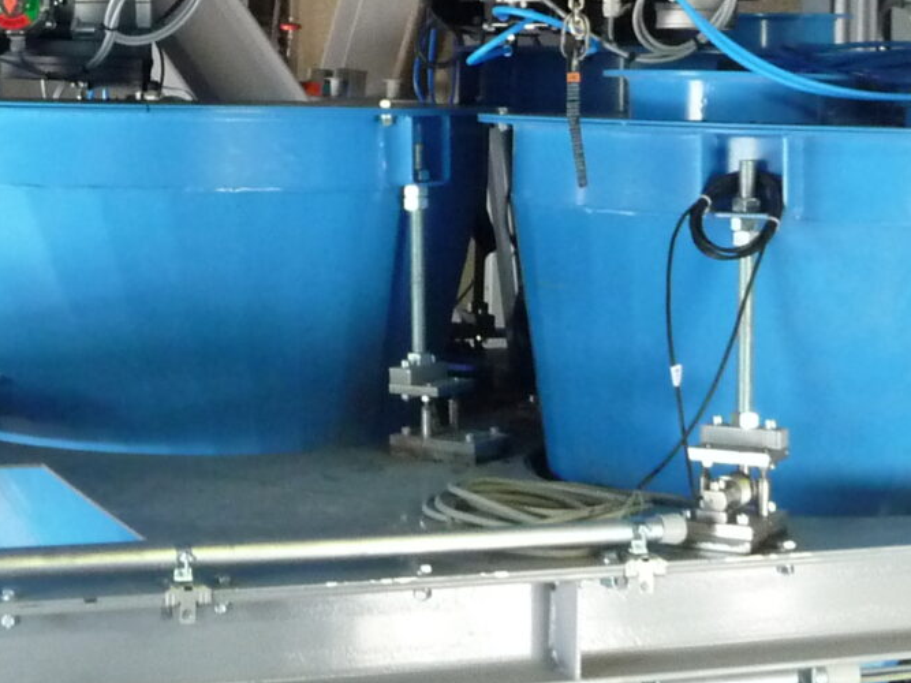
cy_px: 85
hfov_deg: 22.8
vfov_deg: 17.0
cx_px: 411
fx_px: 2263
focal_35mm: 86
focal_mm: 4.7
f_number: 3.3
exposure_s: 1/10
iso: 400
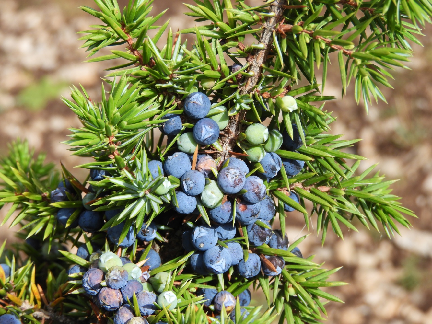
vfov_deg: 17.4
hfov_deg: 23.0
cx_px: 216
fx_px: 1061
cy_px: 162
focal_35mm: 85
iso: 100
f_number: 4.5
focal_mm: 15.2
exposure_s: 1/500
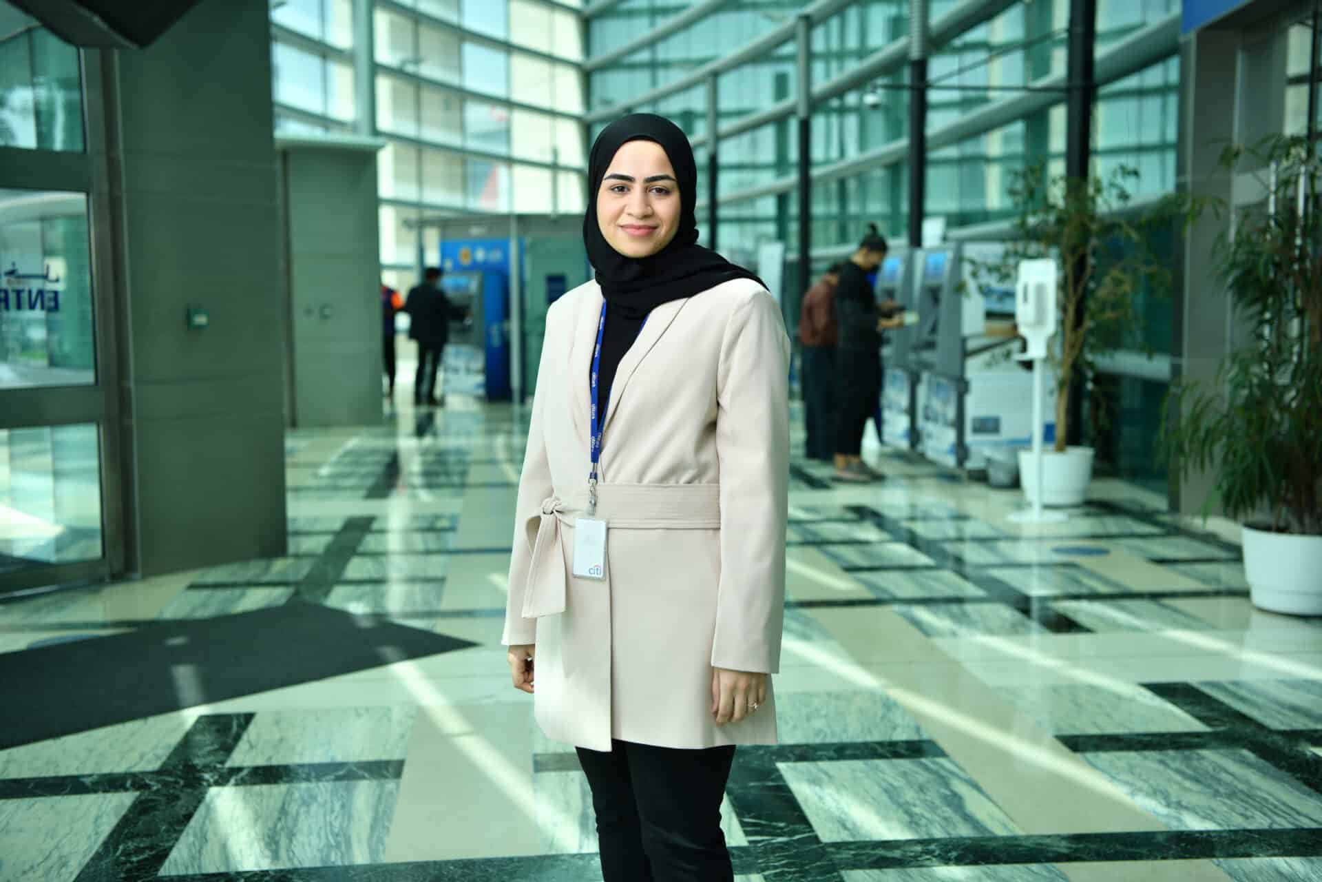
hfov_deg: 46.4
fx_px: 1542
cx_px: 661
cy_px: 441
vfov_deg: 31.9
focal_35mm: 42
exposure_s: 1/500
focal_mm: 42
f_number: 2.8
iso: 125
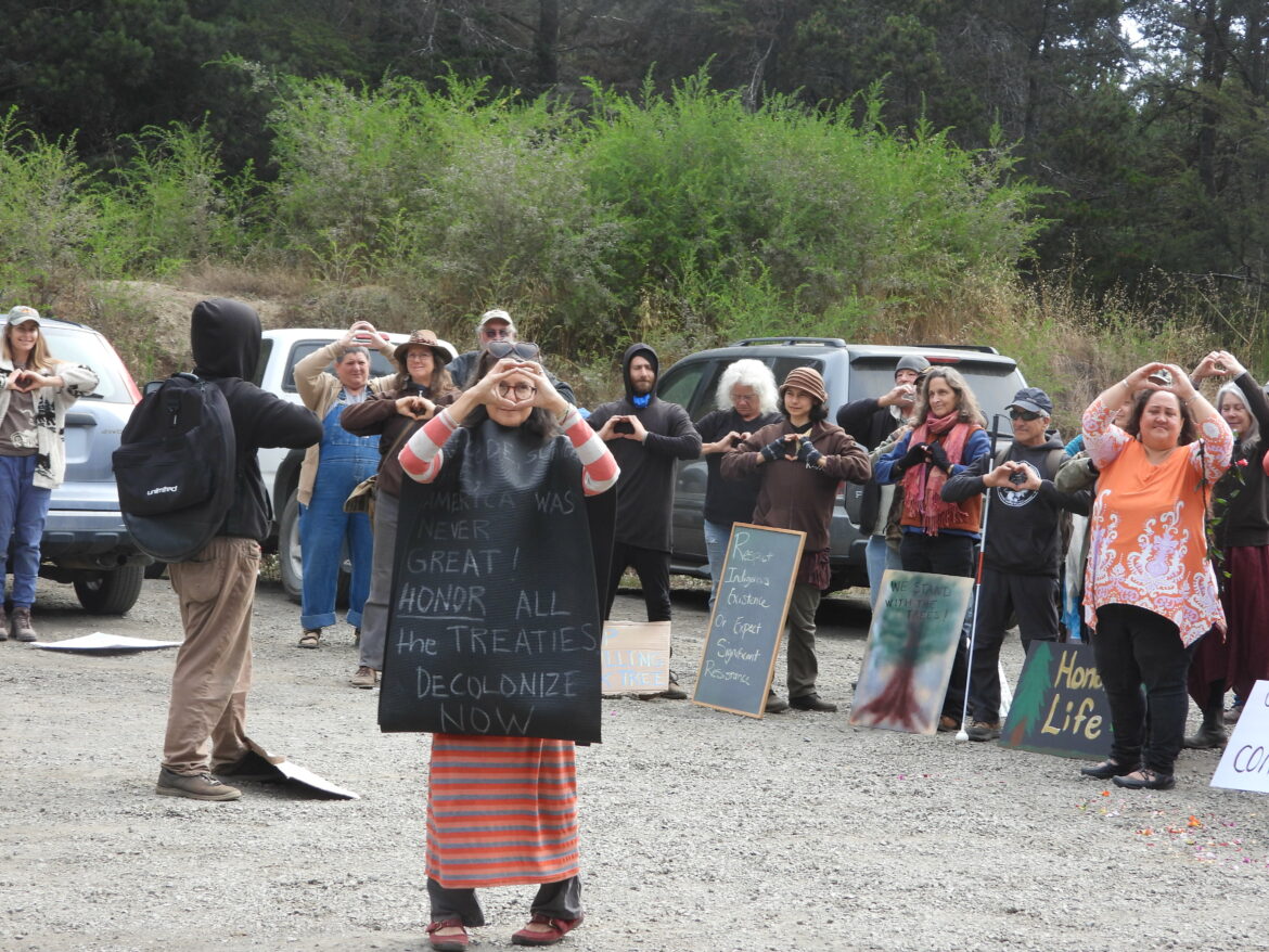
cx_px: 634
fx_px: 3337
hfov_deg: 21.5
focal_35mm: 91
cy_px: 476
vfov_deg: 16.2
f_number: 3.5
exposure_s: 1/250
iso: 100
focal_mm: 16.3
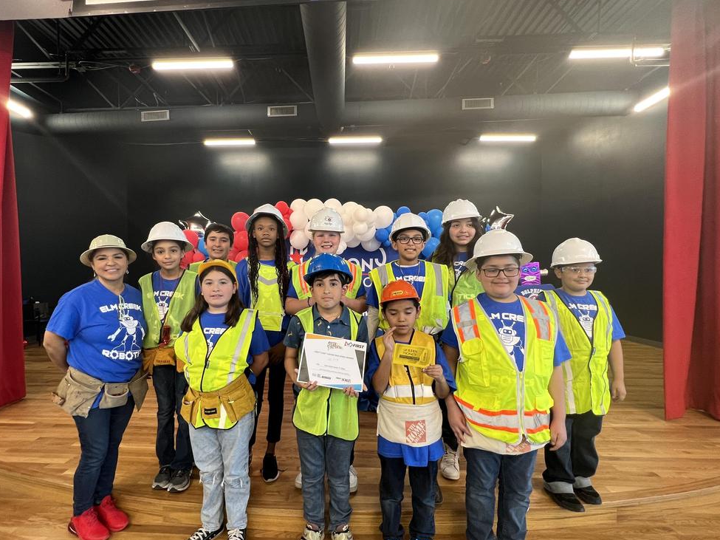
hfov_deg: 94.1
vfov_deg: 78.0
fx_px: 333
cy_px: 285
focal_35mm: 16
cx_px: 318
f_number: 1.8
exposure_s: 1/60
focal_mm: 1.57
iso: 160
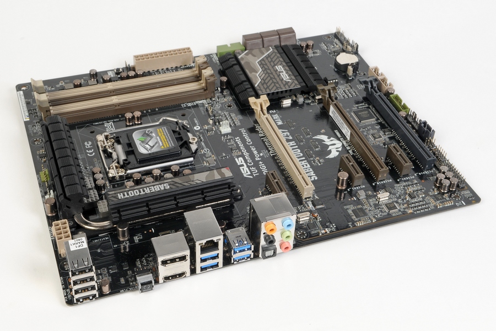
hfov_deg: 38.9
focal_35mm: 51
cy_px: 166
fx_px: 703
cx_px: 248
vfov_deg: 26.5
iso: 200
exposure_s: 1/100
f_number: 16
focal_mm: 34
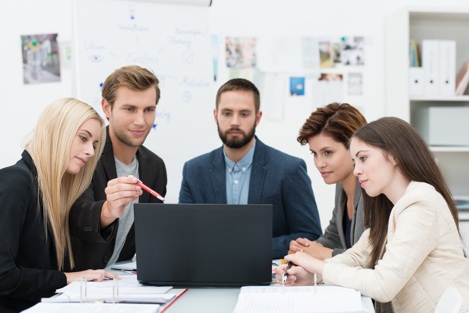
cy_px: 156
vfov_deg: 16.7
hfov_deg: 24.8
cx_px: 234
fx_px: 1068
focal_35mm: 82
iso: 160
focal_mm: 82
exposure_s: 1/200
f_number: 4
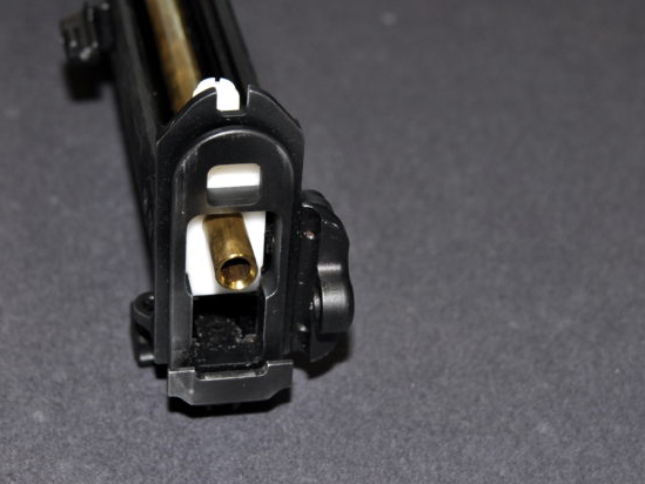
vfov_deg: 16.3
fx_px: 1690
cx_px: 233
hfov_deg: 21.6
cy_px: 257
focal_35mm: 91
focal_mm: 45
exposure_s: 1/125
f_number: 5.6
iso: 200
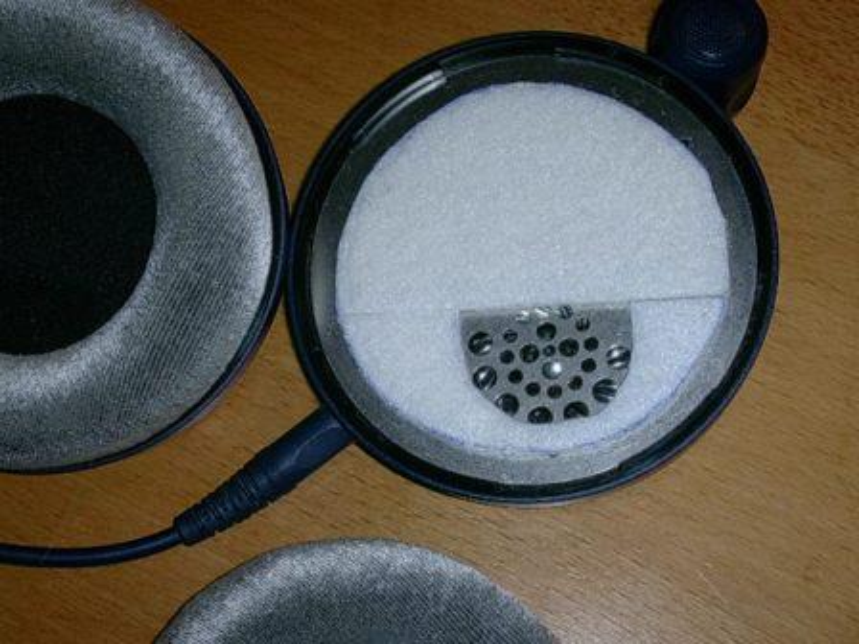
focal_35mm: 67
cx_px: 430
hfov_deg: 29.0
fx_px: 1663
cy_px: 322
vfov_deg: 21.9
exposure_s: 1/64
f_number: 3.6
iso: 70
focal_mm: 10.2
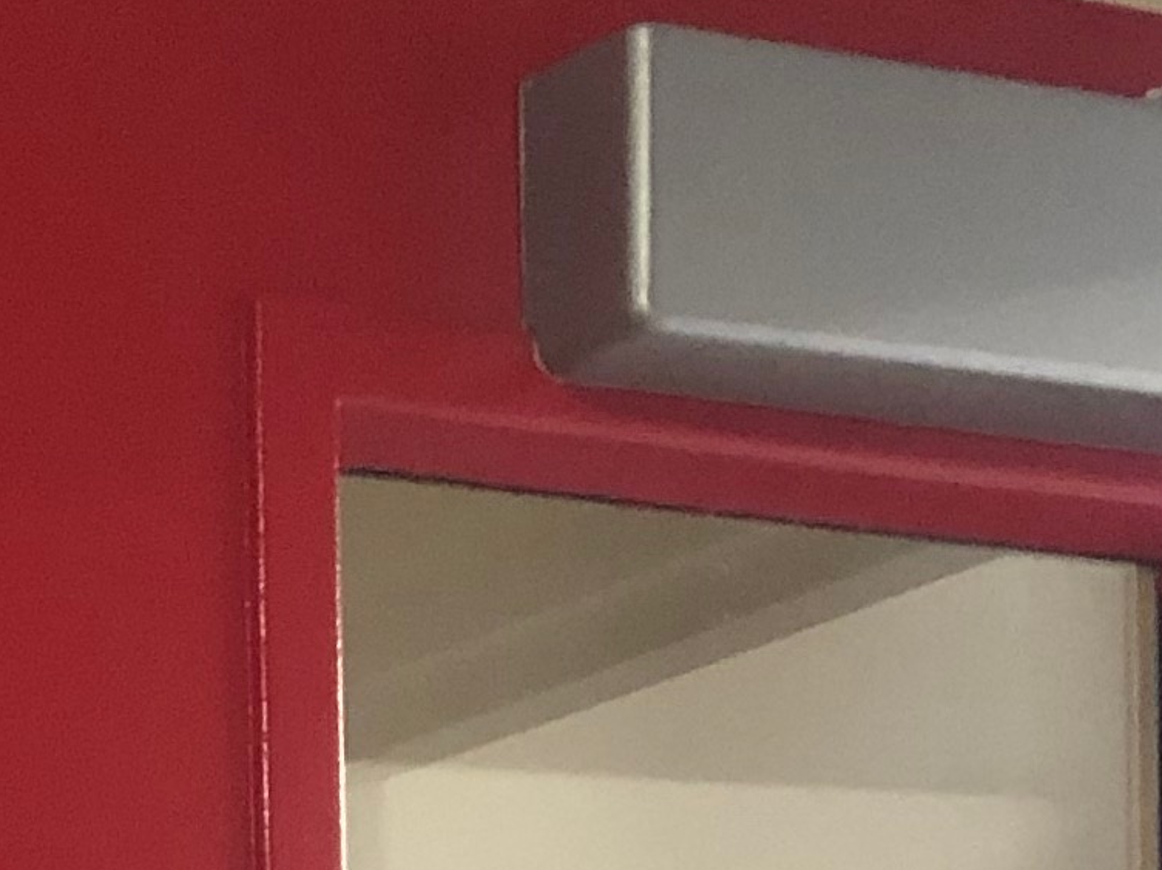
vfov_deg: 8.8
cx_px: -1339
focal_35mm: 150
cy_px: 2249
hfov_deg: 11.5
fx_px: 5033
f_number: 1.8
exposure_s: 1/15
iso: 100
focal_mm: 3.99
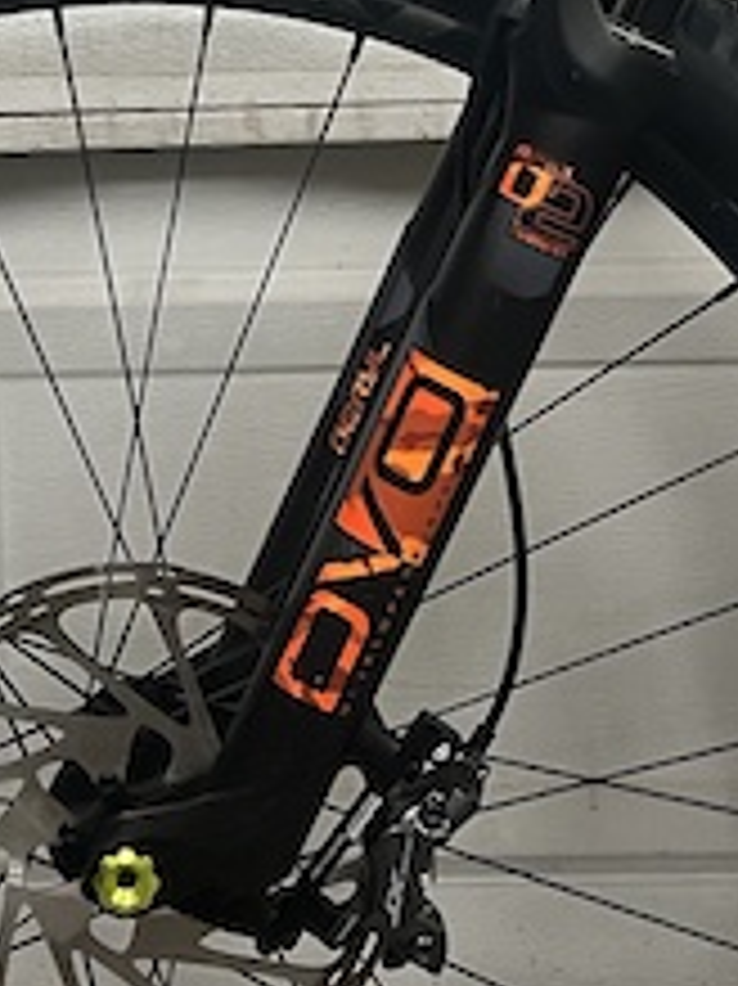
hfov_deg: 15.5
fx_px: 2703
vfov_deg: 19.9
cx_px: 387
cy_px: -54
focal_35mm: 95
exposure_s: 1/60
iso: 200
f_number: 1.5
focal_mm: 5.7
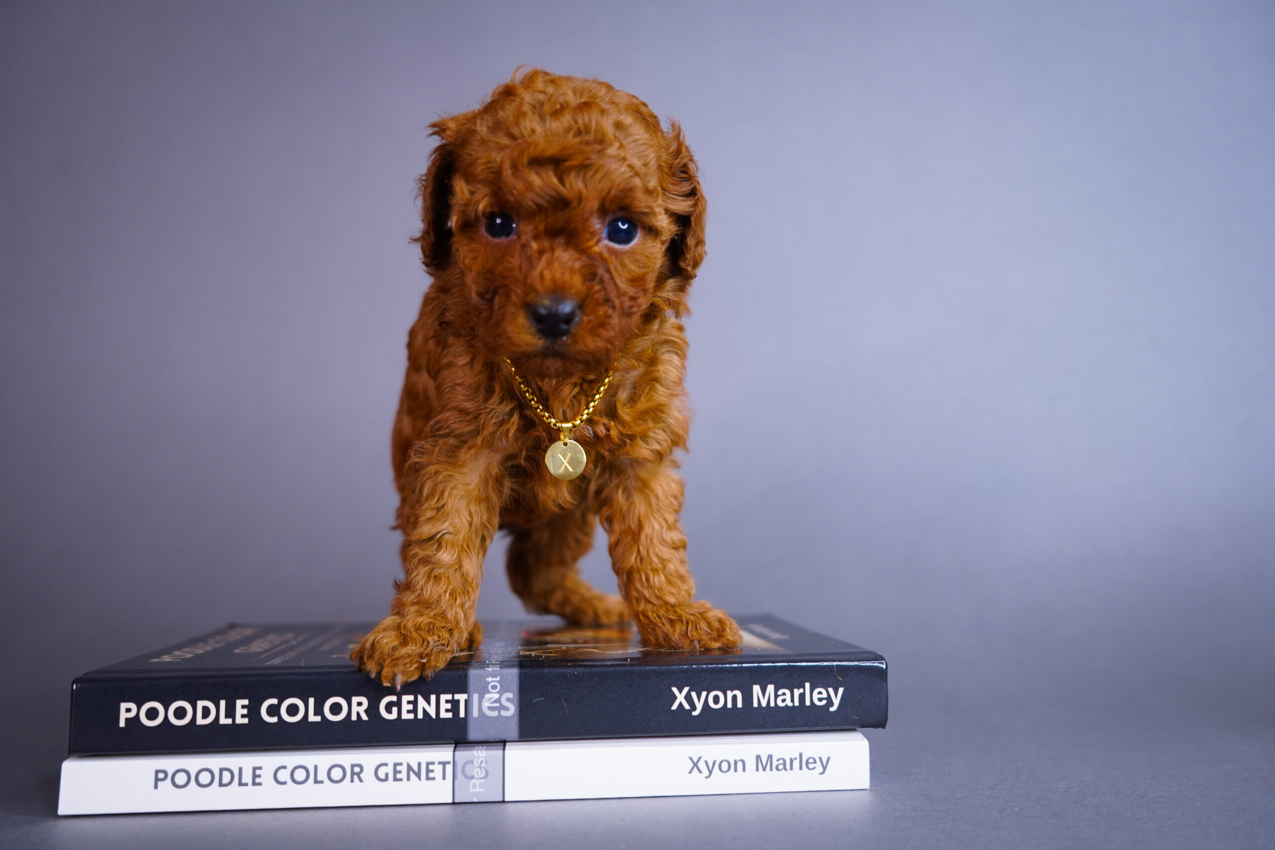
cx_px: 638
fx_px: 1062
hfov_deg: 61.9
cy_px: 425
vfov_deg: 43.6
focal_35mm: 30
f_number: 4.5
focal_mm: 30
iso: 250
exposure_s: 1/30
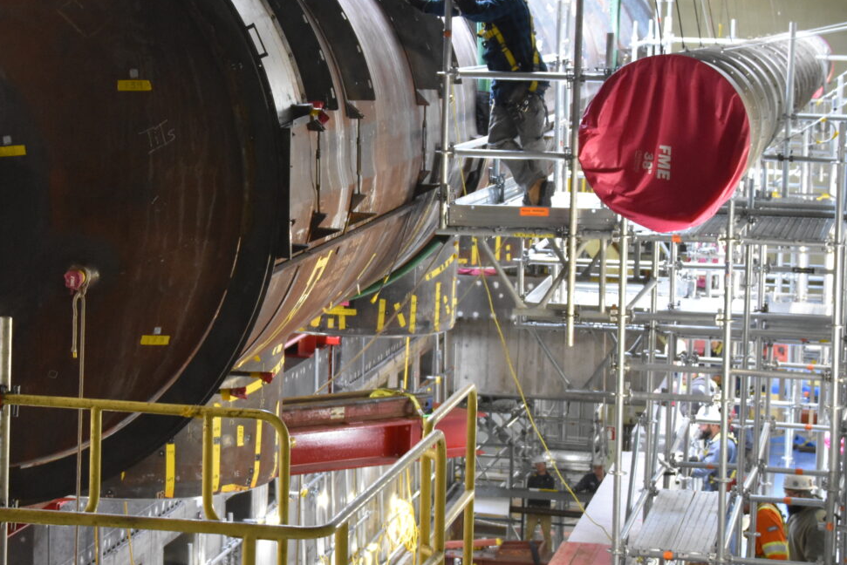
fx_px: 2513
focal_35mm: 107
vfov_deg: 12.8
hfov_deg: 19.1
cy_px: 246
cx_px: 272
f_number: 4.2
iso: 3200
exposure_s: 1/60
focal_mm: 45
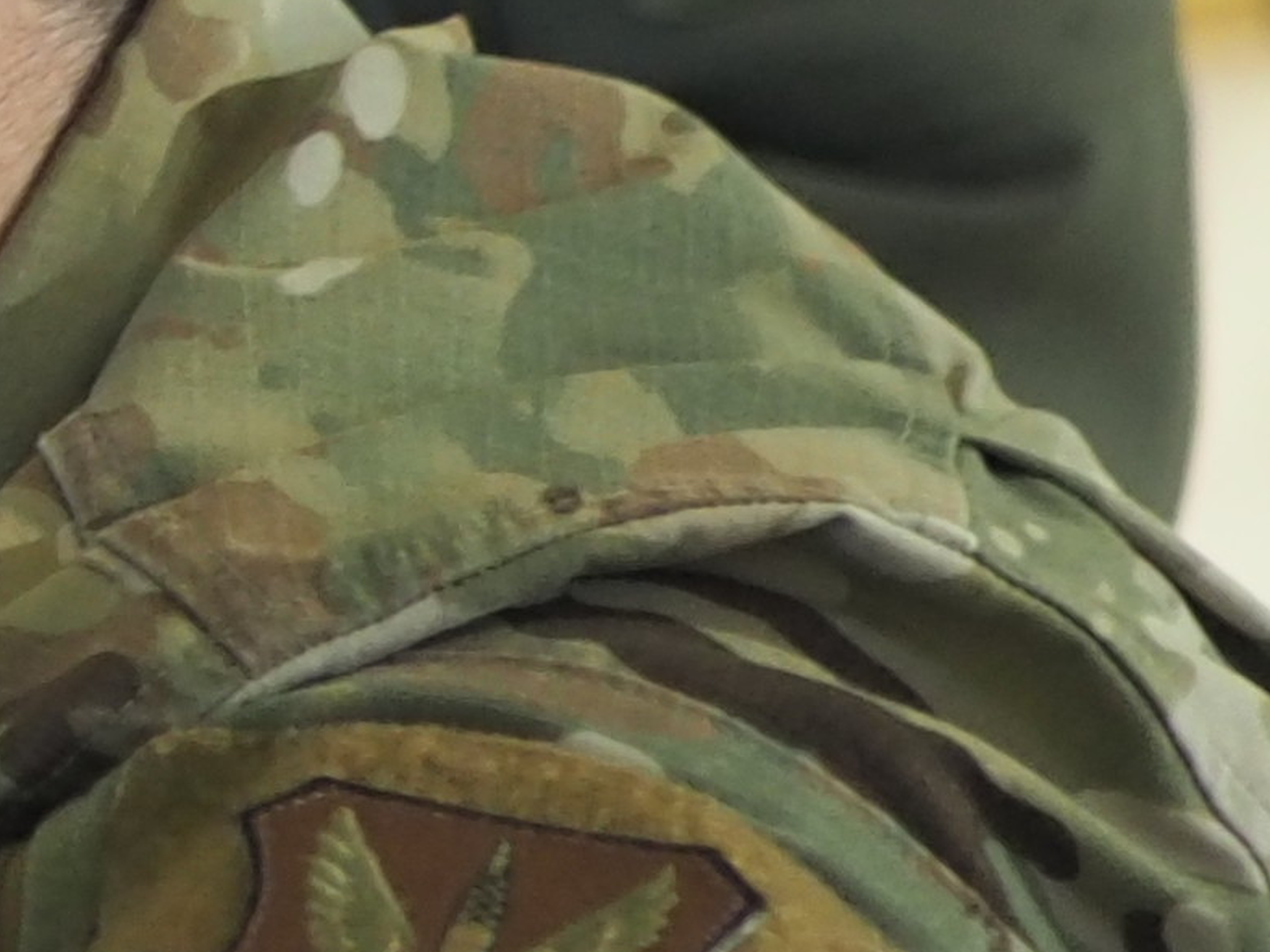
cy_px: -108
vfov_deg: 5.1
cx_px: -1819
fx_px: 10753
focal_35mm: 293
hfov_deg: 6.4
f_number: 1.7
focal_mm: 25
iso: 800
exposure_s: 1/60
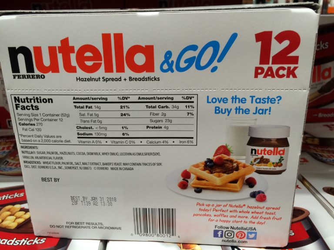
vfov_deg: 48.2
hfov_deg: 61.7
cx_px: 167
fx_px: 280
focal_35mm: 29
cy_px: 125
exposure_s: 1/33
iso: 80
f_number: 2.2
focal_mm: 4.15
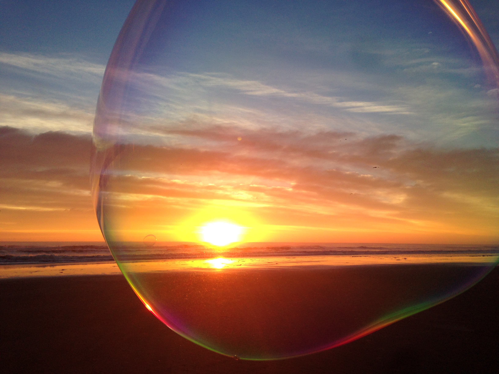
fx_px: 476
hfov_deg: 55.4
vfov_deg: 42.9
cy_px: 187
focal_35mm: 33
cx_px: 250
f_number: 2.4
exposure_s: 1/570
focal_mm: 4.12
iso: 50
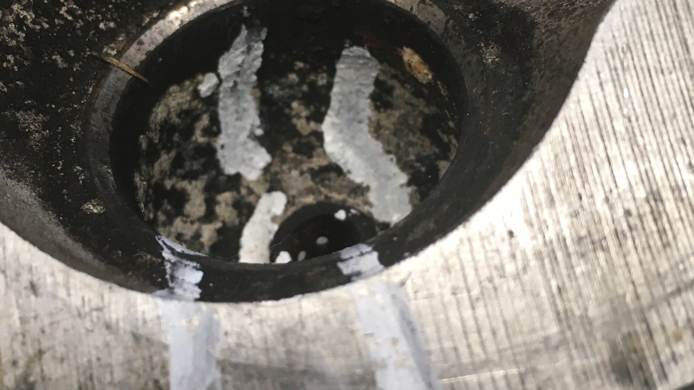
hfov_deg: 47.4
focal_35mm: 43
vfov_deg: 27.6
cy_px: 156
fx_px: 791
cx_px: 353
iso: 32
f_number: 2.2
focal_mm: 4.15
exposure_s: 1/30
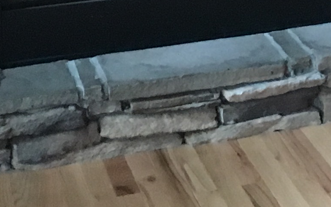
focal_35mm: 161
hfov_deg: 12.8
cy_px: -284
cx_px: 361
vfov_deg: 7.6
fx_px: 1452
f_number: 2.2
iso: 250
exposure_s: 1/30
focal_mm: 4.15
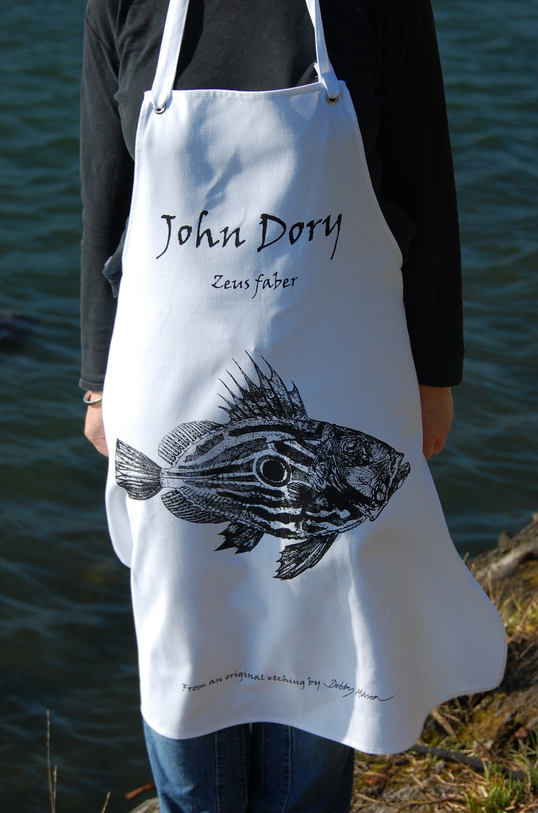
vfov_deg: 17.5
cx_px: 269
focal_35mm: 117
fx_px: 2636
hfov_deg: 11.7
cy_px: 406
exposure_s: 1/320
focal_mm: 78
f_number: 5
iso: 200
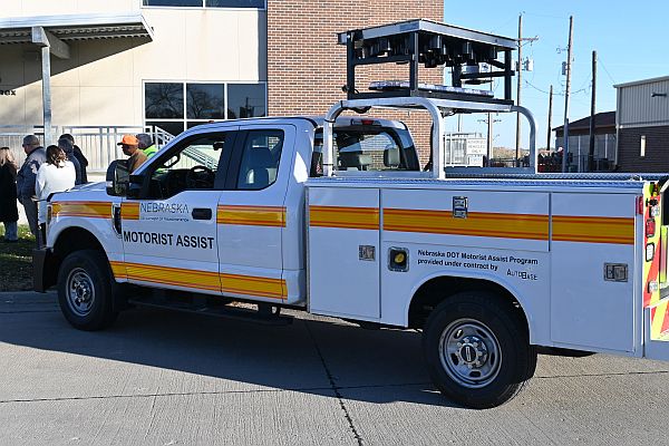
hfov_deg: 45.0
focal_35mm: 44
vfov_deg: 30.8
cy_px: 223
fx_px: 808
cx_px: 334
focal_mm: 29
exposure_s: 1/250
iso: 100
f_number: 5.6
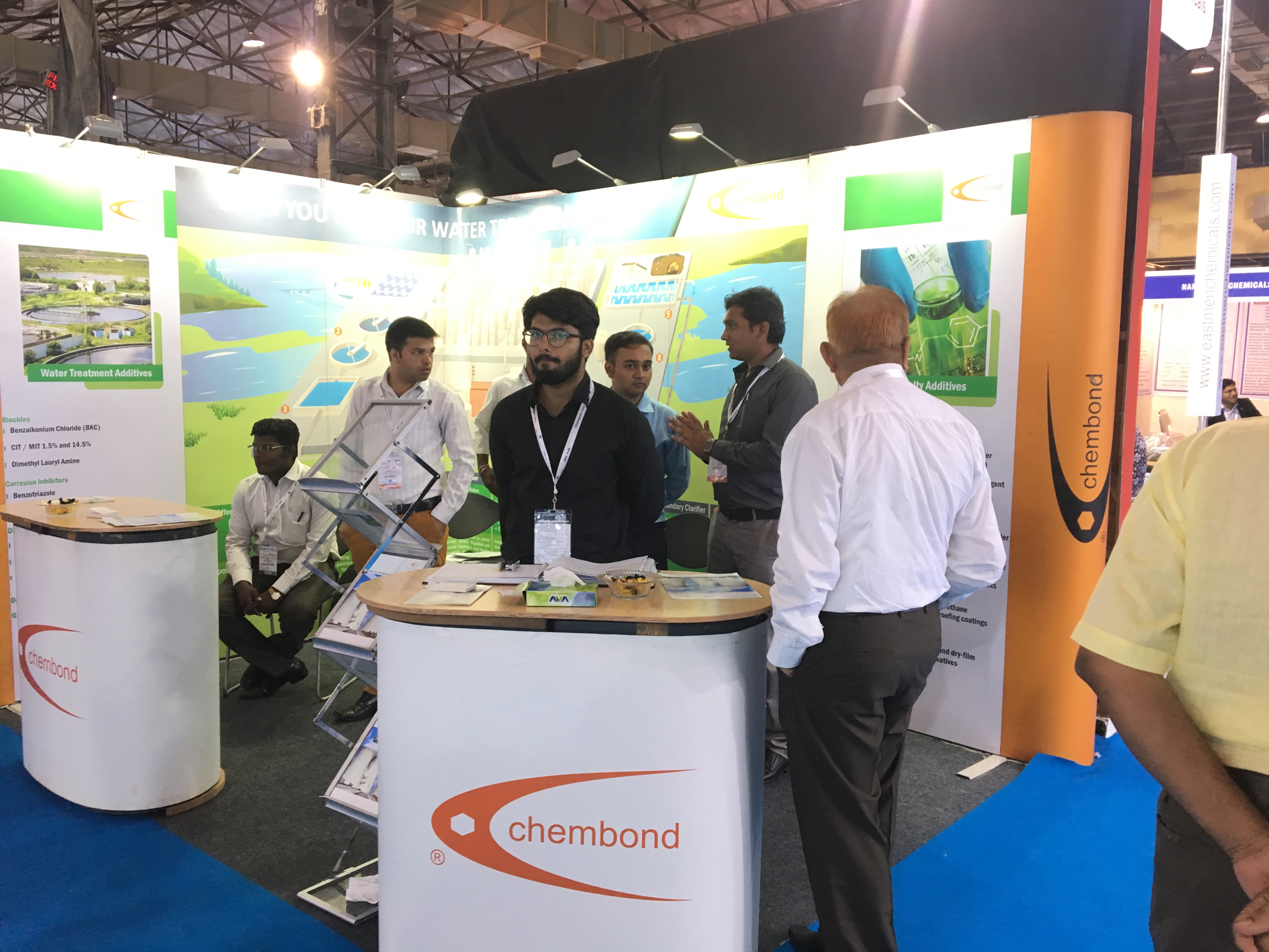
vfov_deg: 48.2
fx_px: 1063
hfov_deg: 61.7
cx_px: 634
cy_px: 476
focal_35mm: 29
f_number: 2.2
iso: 125
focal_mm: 4.15
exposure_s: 1/33
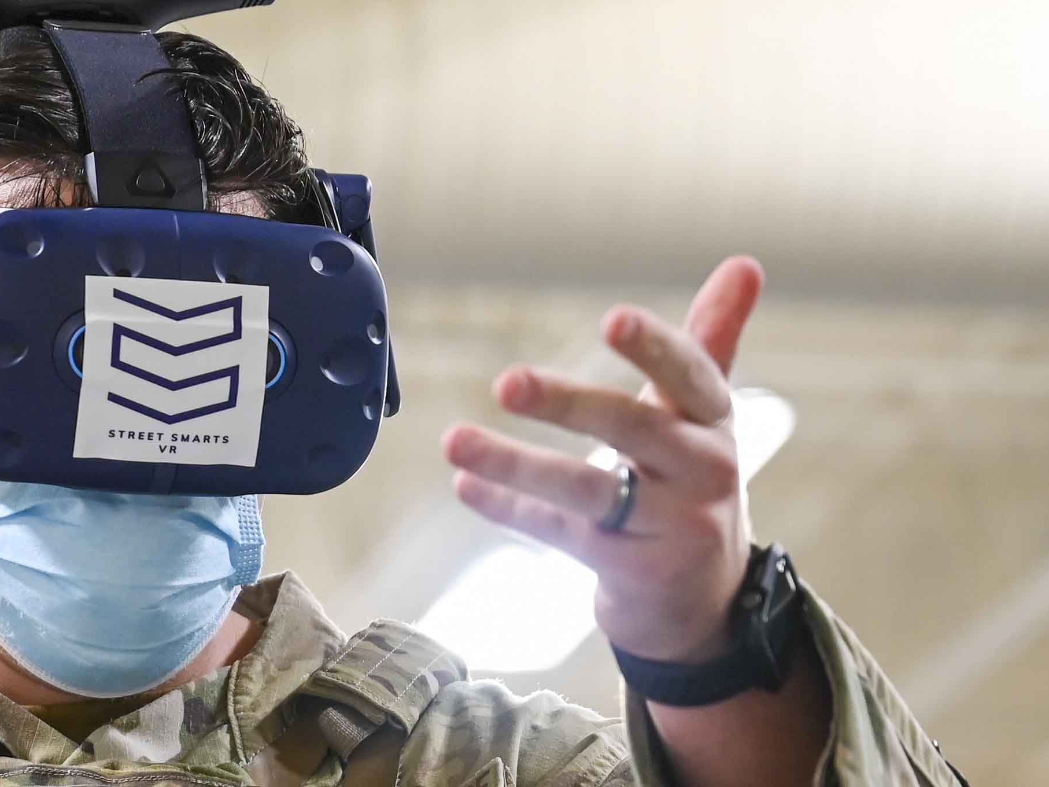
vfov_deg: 6.6
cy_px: 998
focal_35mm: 224
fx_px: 6787
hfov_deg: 8.8
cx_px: 147
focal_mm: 70
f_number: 2.8
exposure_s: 1/125
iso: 640
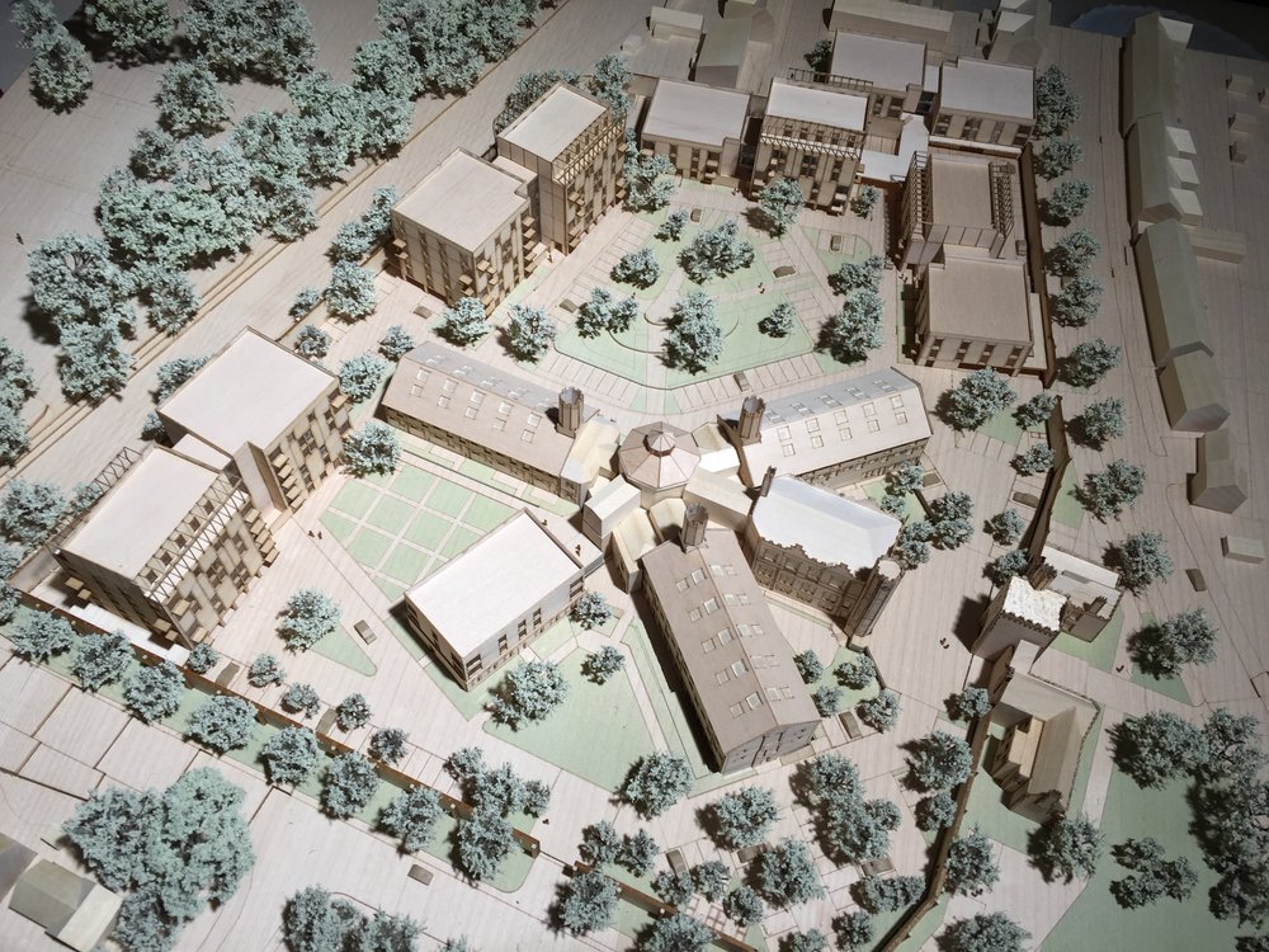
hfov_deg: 61.7
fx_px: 1063
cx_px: 634
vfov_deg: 48.2
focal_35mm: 29
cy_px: 476
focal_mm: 4.15
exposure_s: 1/50
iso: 32
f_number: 2.2
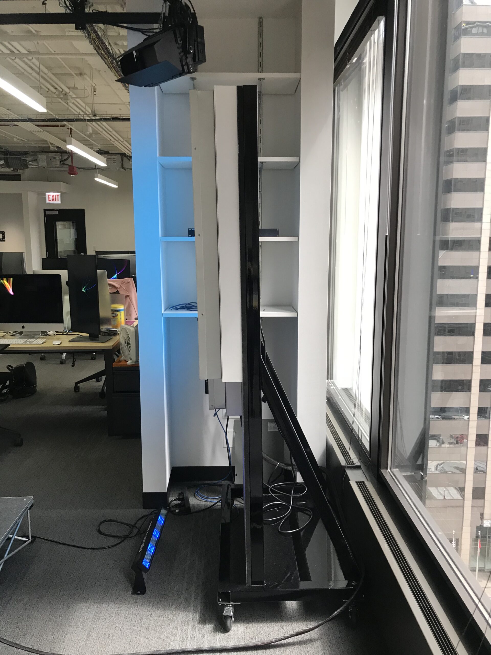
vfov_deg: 63.4
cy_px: 328
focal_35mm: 28
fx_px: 530
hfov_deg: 49.7
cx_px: 246
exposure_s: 1/30
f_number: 1.8
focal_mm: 3.99
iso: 20
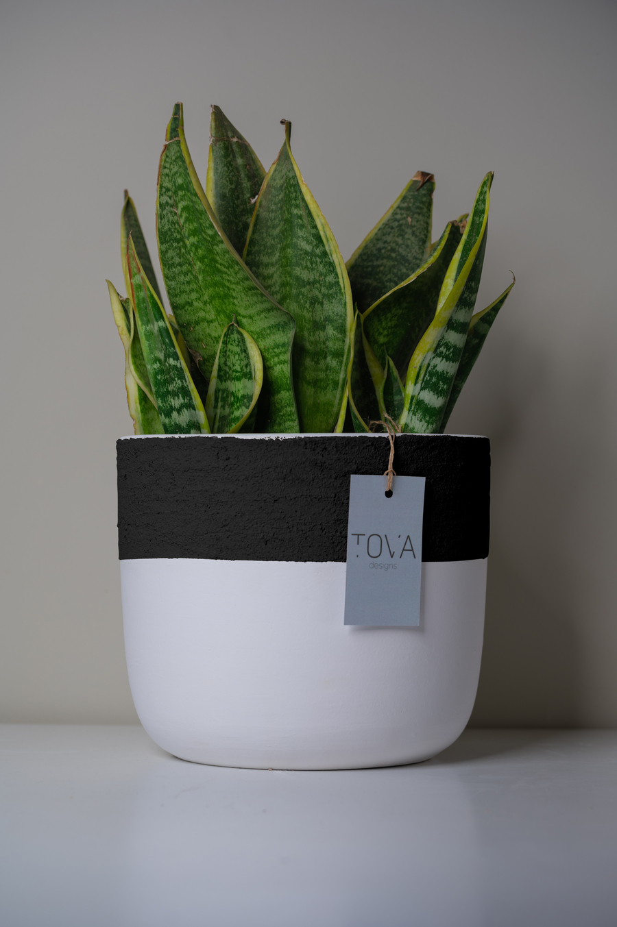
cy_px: 464
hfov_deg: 13.0
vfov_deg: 19.5
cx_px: 308
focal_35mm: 105
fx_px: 2703
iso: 64
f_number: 5.6
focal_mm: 105
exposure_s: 1/160
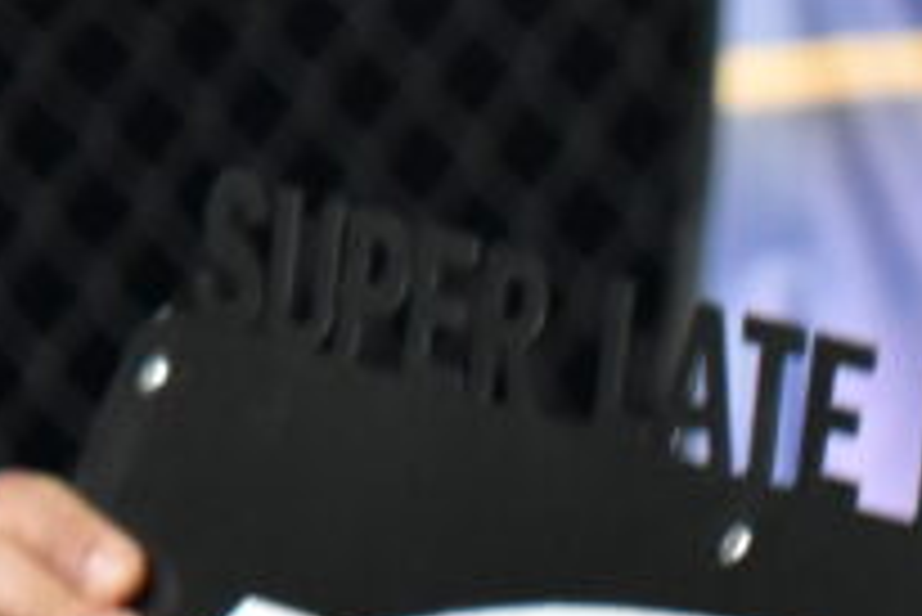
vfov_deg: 3.2
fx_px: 10995
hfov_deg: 4.7
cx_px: 1768
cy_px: 1317
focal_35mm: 429
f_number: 4
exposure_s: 1/200
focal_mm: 86
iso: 4000
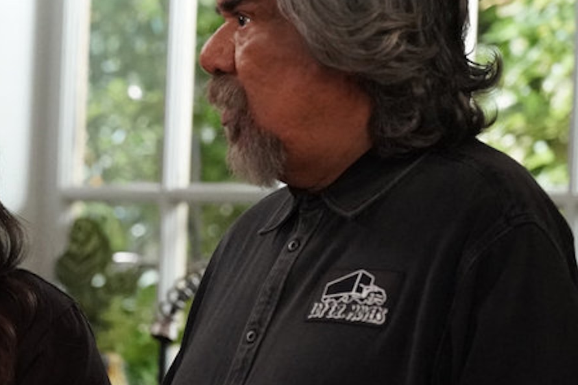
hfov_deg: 7.5
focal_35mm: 274
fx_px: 4399
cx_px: 12
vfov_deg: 5.0
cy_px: 290
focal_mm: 122
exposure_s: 1/250
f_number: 3.5
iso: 12800
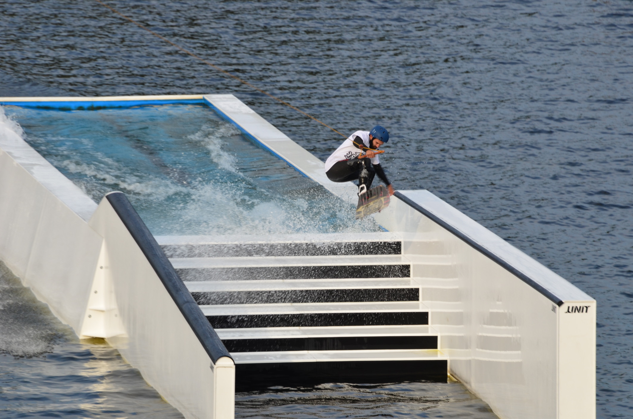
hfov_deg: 4.6
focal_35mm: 450
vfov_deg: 3.0
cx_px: 316
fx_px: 7896
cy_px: 210
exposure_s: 1/125
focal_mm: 300
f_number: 11
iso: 180
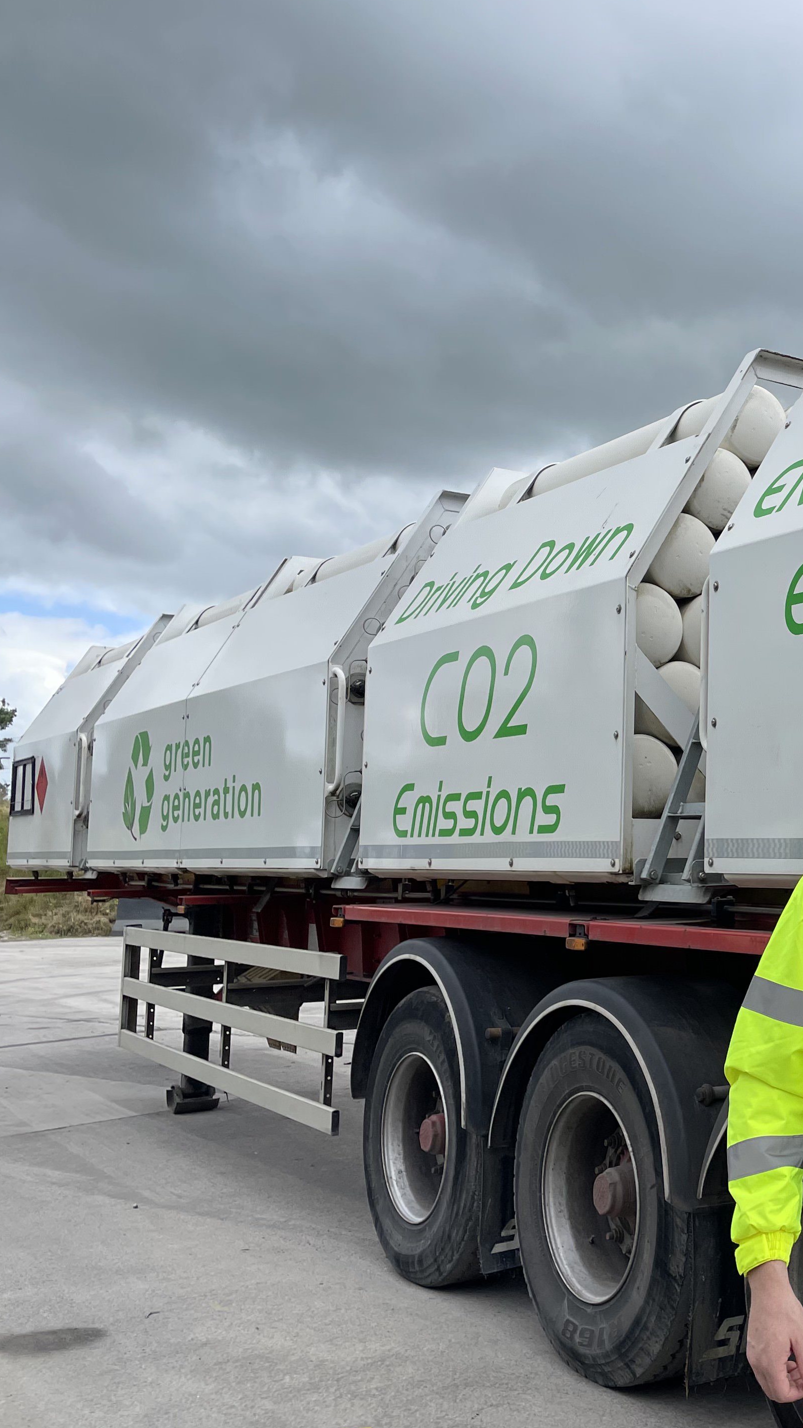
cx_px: 890
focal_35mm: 40
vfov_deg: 50.5
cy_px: 677
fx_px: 1514
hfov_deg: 27.2
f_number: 1.6
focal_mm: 4.2
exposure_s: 1/2398
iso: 32
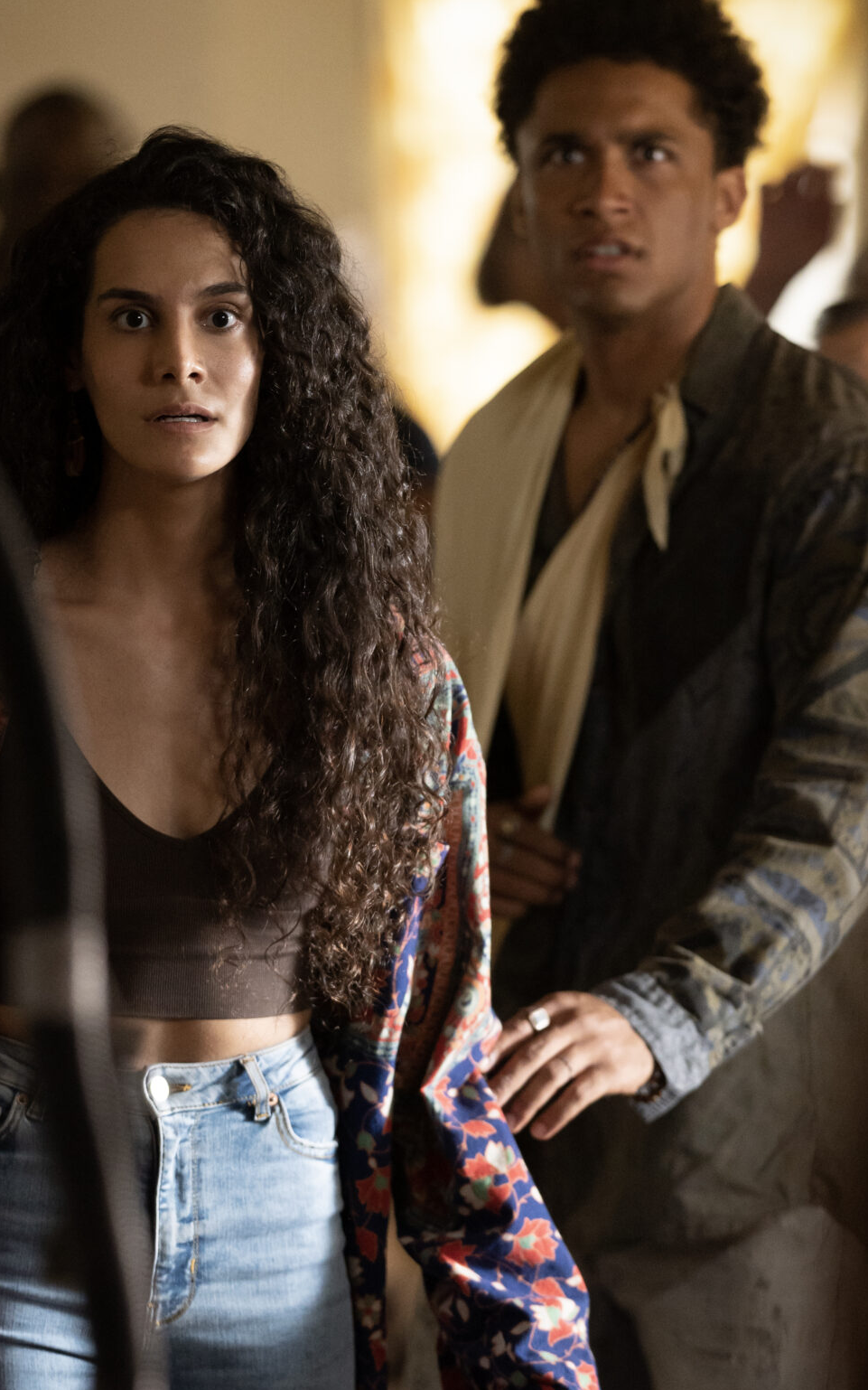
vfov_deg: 9.2
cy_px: 787
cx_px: 415
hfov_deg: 5.7
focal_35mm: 229
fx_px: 8669
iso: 3200
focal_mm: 135
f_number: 2
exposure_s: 1/320
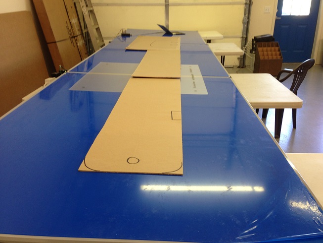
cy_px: 122
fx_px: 308
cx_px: 162
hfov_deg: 55.3
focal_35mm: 33
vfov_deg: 43.0
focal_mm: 4.12
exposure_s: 1/20
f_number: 2.4
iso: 64
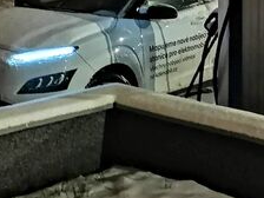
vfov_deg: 14.5
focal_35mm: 100
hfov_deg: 19.6
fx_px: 763
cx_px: 91
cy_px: -7
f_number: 1.8
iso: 800
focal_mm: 5.3
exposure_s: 4
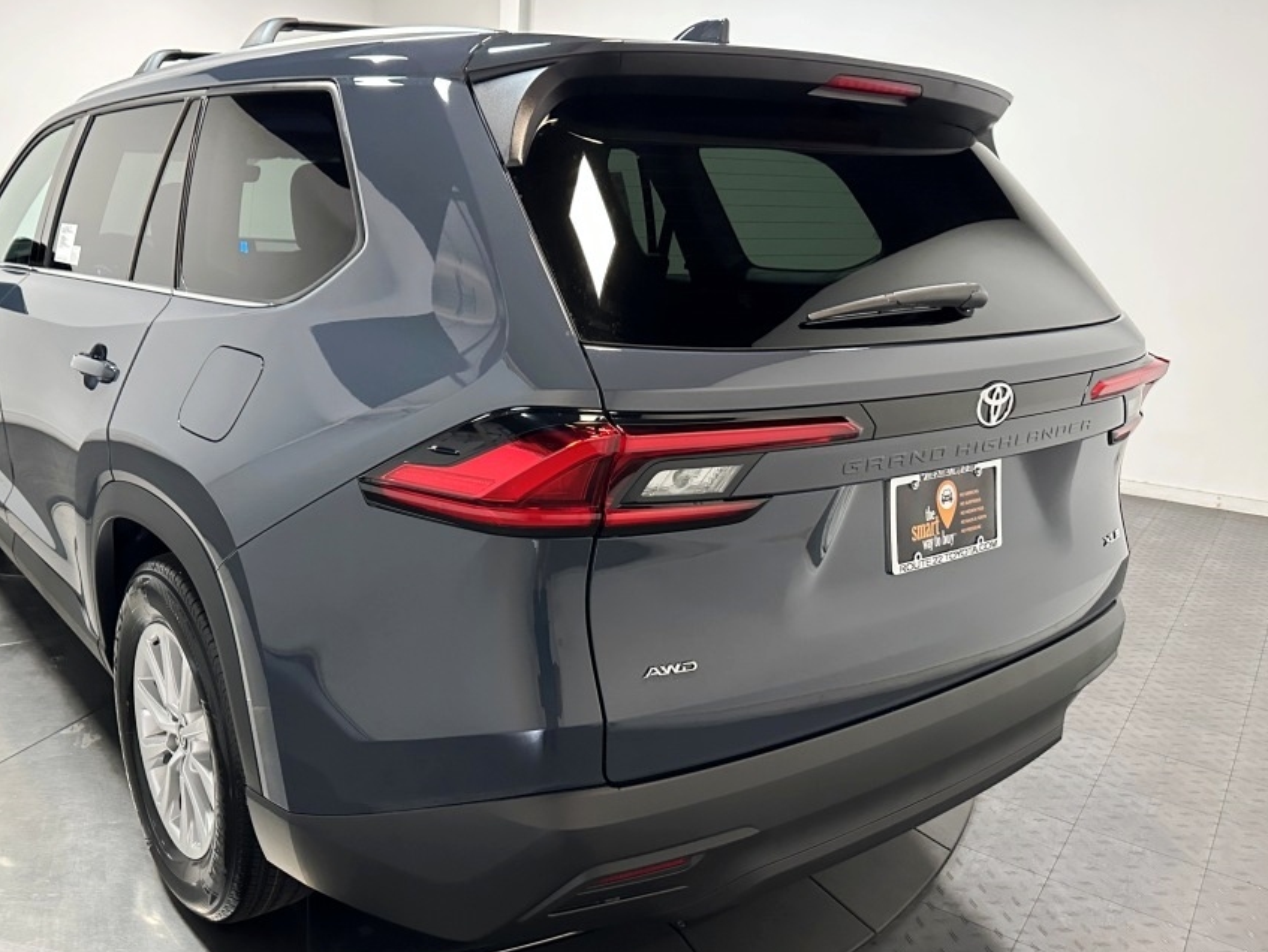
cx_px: 512
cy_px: 515
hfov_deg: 61.2
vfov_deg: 48.2
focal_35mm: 29
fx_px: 1063
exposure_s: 1/60
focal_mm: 6.86
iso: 640
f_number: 1.78
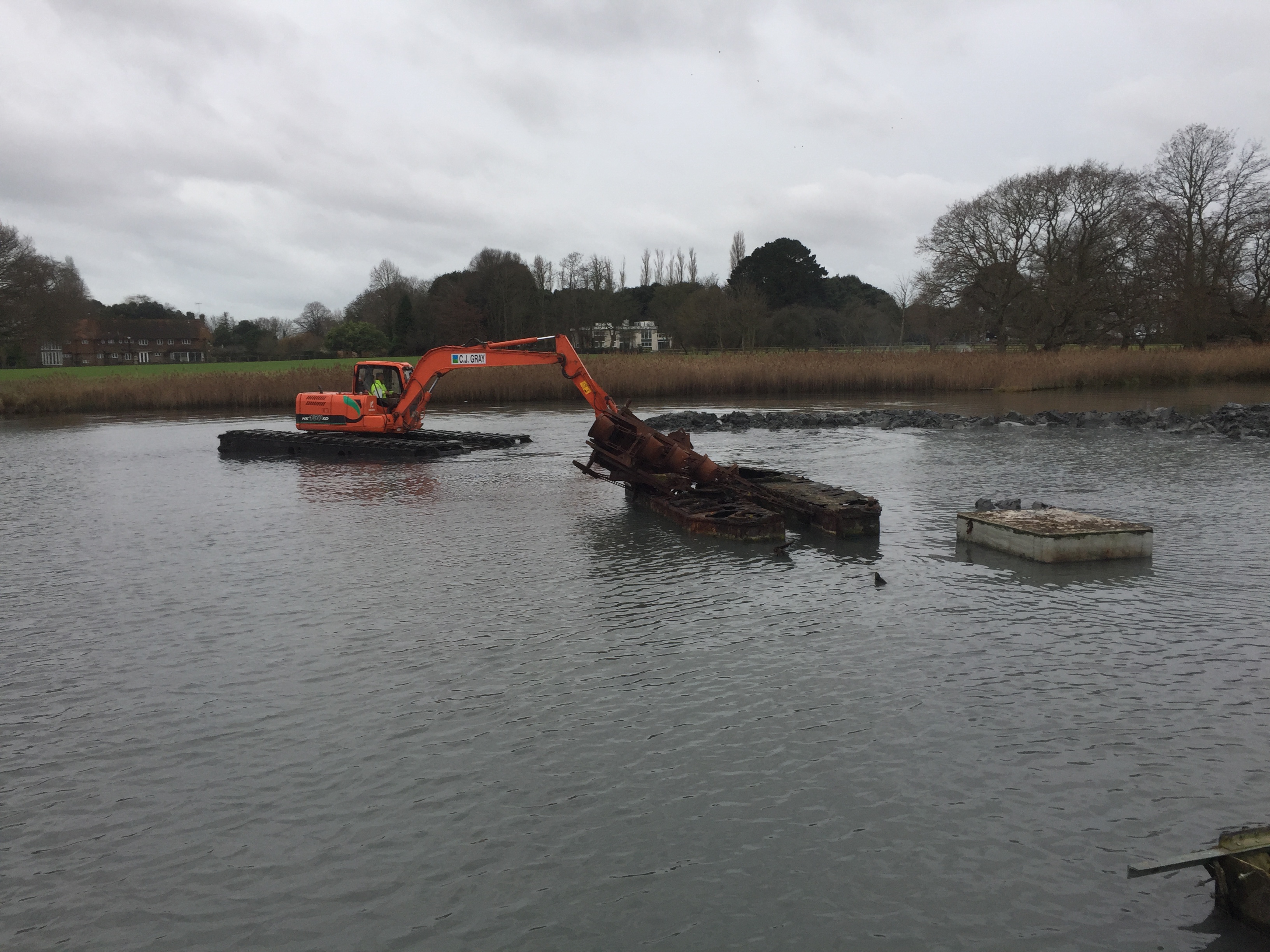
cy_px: 476
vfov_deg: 48.2
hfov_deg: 61.7
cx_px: 635
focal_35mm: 29
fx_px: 1064
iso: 32
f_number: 2.2
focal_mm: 4.15
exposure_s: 1/527
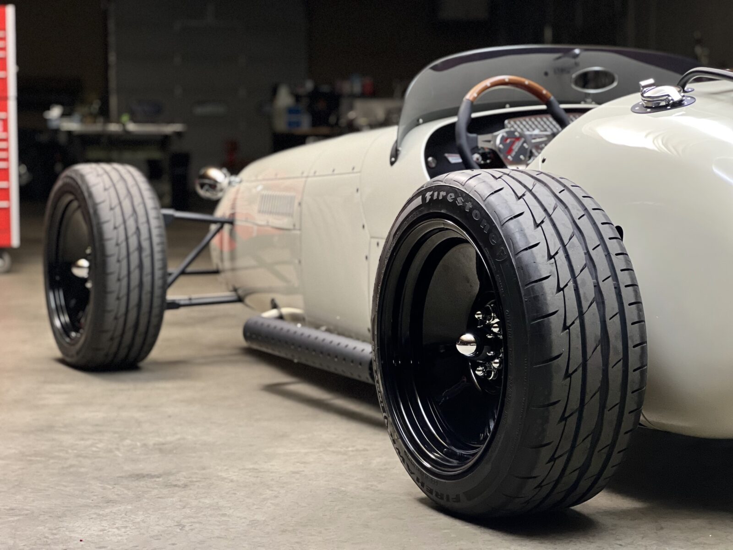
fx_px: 1630
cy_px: 275
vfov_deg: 19.1
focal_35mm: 77
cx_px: 366
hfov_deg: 25.3
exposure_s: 1/15
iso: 500
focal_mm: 9
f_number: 2.8
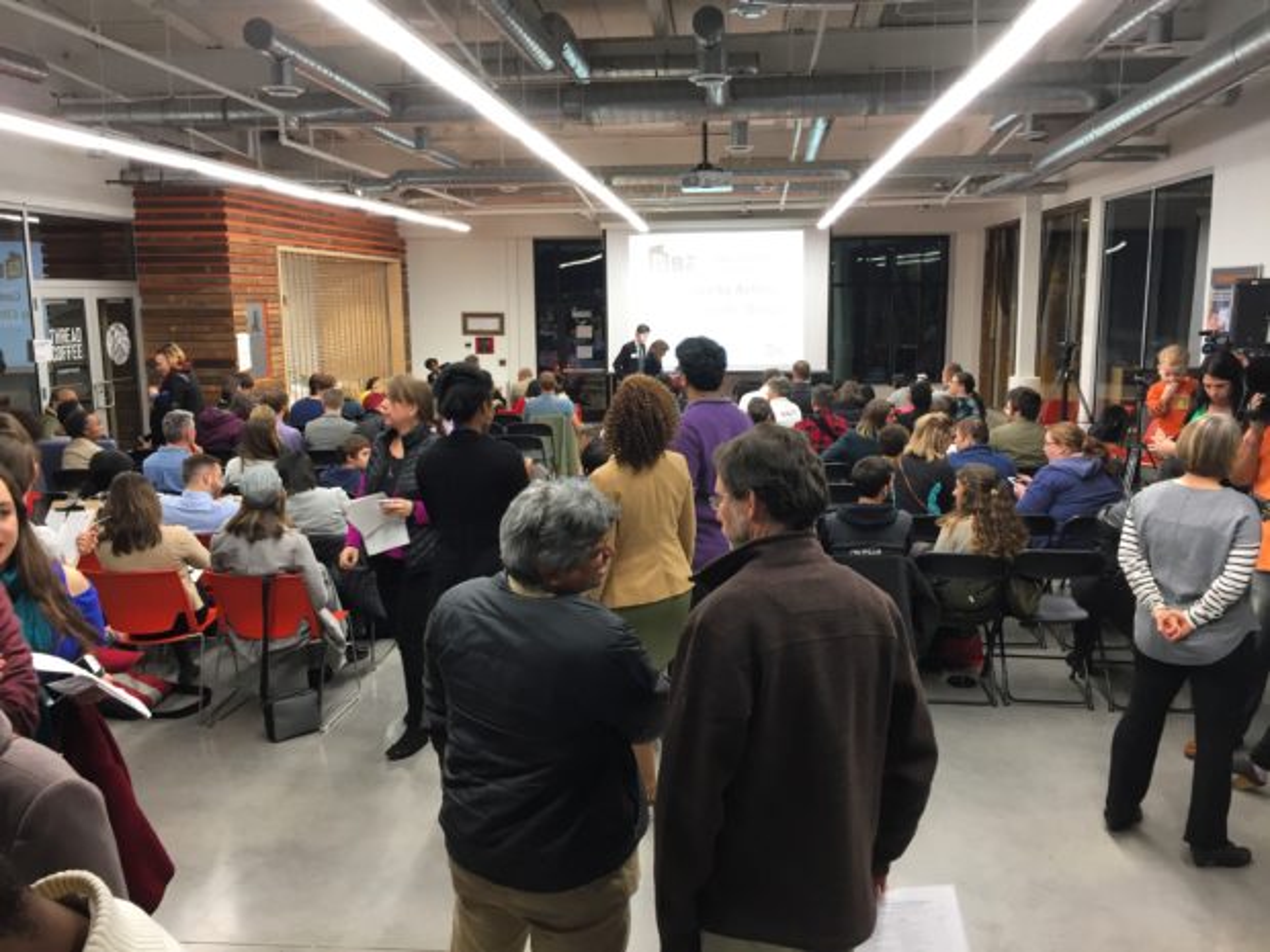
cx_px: 635
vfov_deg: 48.2
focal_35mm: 29
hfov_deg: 61.7
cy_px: 476
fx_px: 1064
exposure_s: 1/30
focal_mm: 4.15
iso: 64
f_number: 2.2
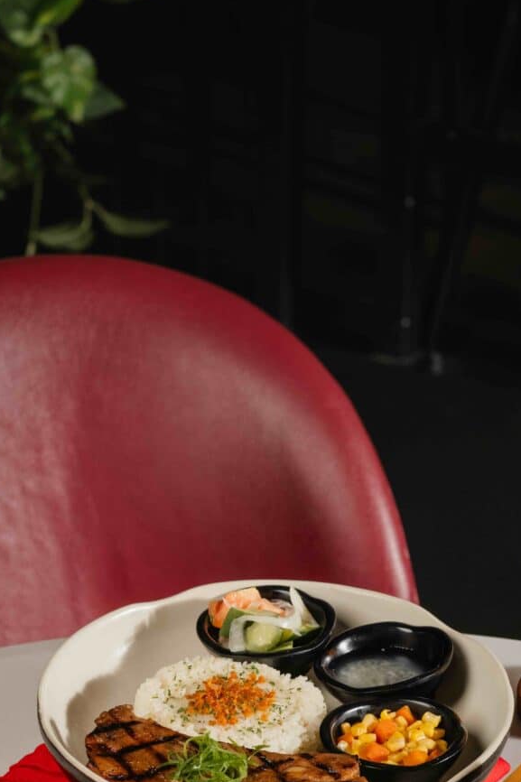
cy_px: 597
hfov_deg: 9.2
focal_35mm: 149
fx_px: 3236
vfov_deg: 13.7
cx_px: 309
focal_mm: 56
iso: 400
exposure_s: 1/200
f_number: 5
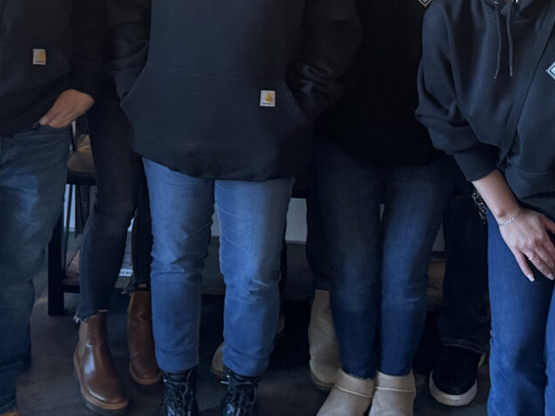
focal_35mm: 78
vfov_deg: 17.9
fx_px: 1251
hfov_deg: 25.0
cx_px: 257
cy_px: -88
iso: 320
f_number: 1.78
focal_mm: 6.76
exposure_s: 1/60
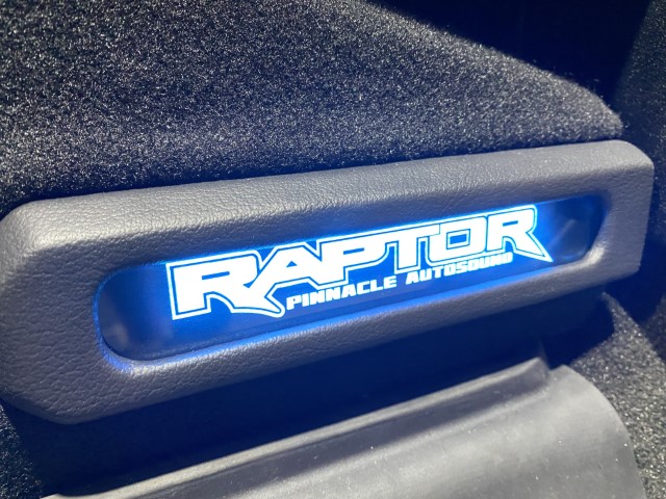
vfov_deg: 53.1
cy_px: 250
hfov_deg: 67.3
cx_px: 333
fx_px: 500
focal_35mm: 26
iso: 400
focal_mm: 4.25
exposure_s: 1/38
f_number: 1.8
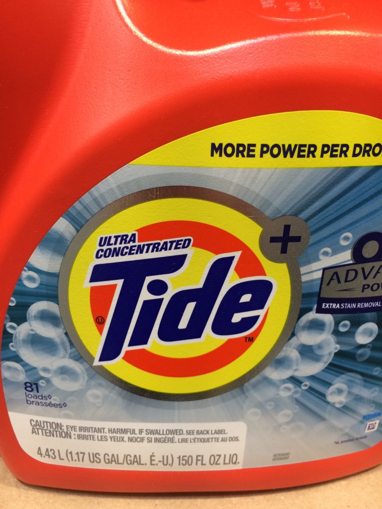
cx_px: 191
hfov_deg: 48.2
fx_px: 427
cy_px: 254
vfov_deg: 61.7
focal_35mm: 29
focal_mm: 4.15
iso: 125
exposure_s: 1/33
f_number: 2.2
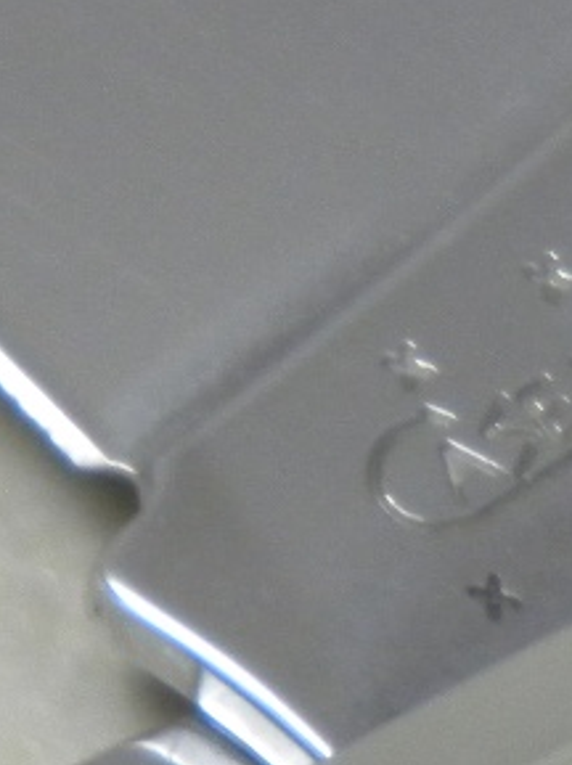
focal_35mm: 634
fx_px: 13999
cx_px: 638
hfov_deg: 2.3
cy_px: 725
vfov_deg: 3.1
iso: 400
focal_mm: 33.1
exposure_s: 1/18.7
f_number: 5.2
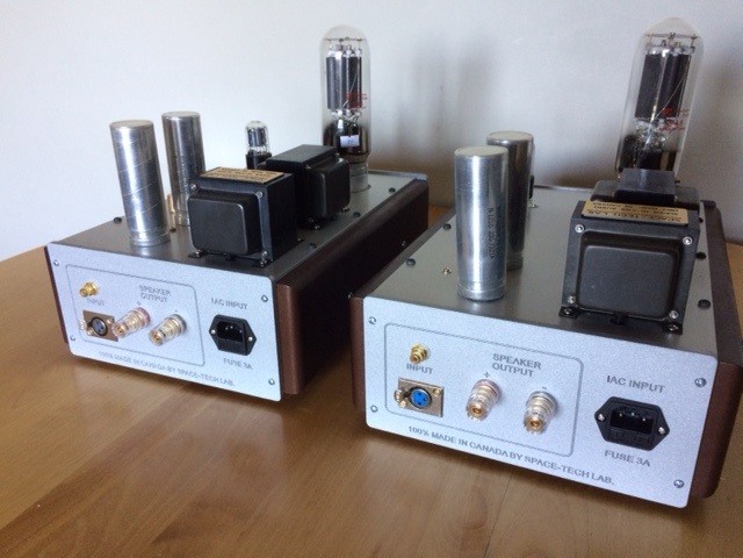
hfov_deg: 61.7
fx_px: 622
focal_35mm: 29
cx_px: 372
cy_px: 279
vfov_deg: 48.2
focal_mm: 4.15
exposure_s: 1/30
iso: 125
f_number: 2.2
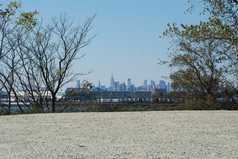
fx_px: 844
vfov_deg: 10.8
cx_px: 119
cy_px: 80
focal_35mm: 128
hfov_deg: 16.1
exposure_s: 1/2000
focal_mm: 85
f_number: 13
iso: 1600
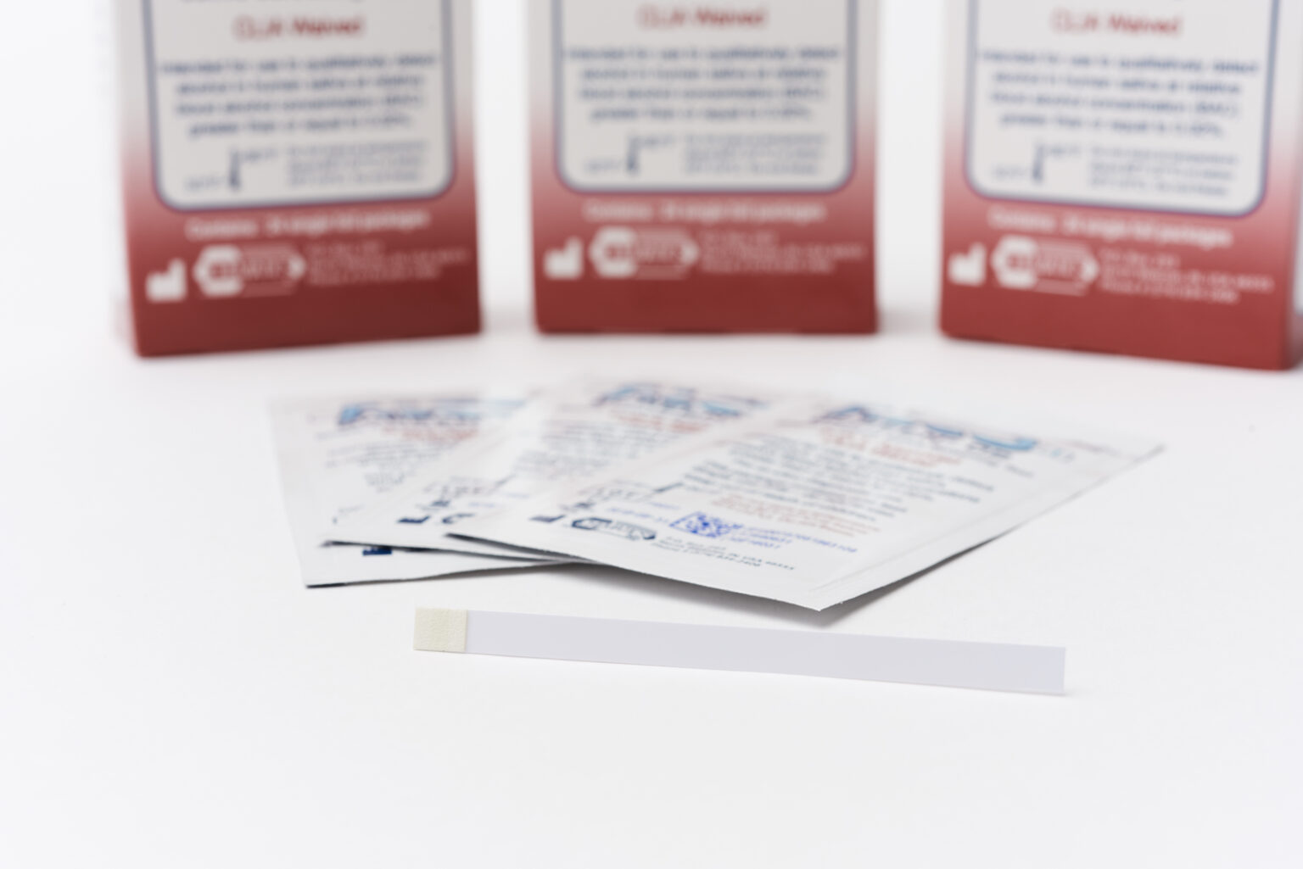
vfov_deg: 22.6
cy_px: 434
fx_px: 2172
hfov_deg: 33.4
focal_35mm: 60
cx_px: 652
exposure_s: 1/200
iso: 250
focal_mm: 60
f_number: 13
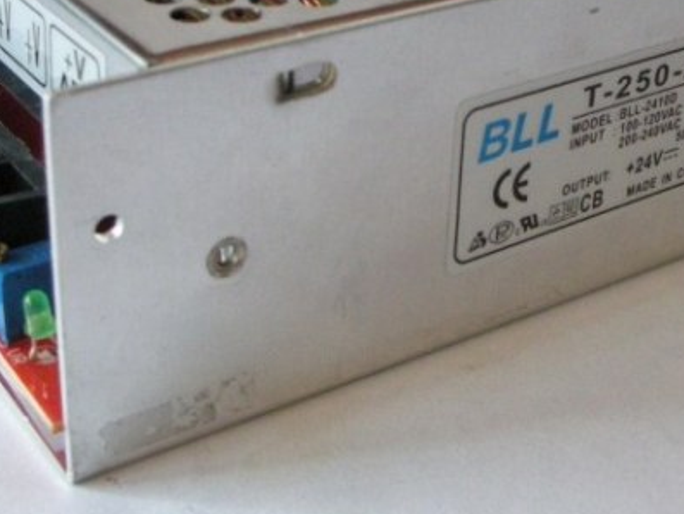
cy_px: 116
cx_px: 445
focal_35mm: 72
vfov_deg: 20.3
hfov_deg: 26.9
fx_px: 1423
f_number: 2.8
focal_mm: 5.8
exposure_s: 1/127
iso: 350
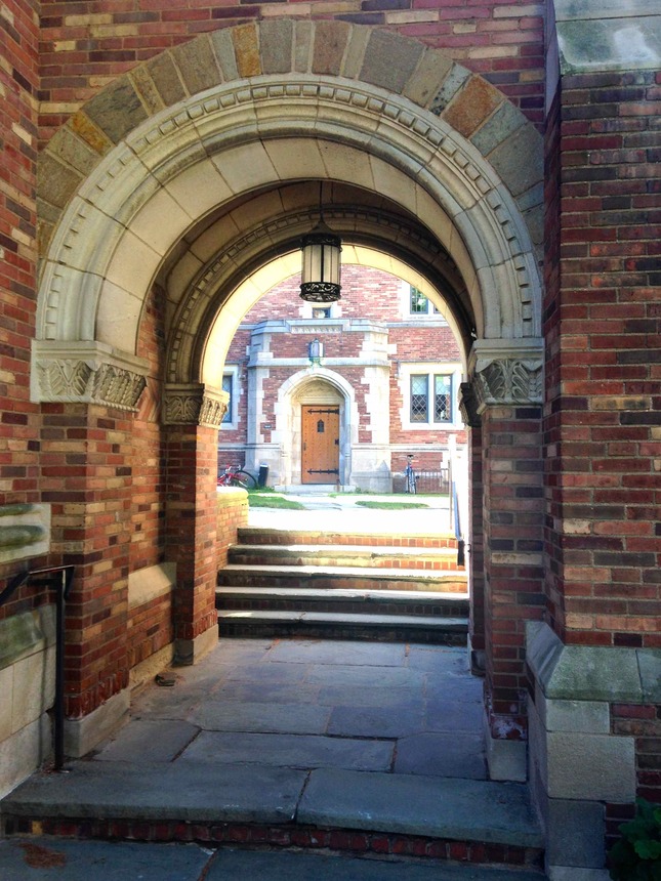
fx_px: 840
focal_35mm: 33
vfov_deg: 55.4
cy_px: 440
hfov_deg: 42.9
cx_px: 330
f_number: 2.4
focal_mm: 4.12
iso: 64
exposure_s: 1/120
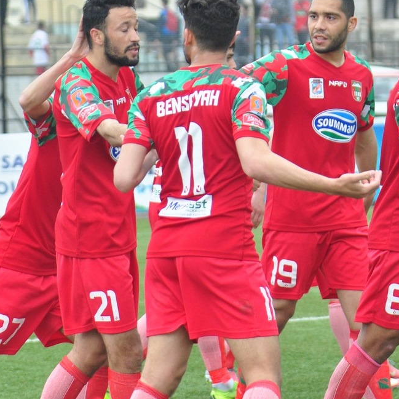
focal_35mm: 423
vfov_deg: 4.1
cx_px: 161
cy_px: 250
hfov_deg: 4.1
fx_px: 5516
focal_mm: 140
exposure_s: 1/500
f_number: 2.8
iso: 560
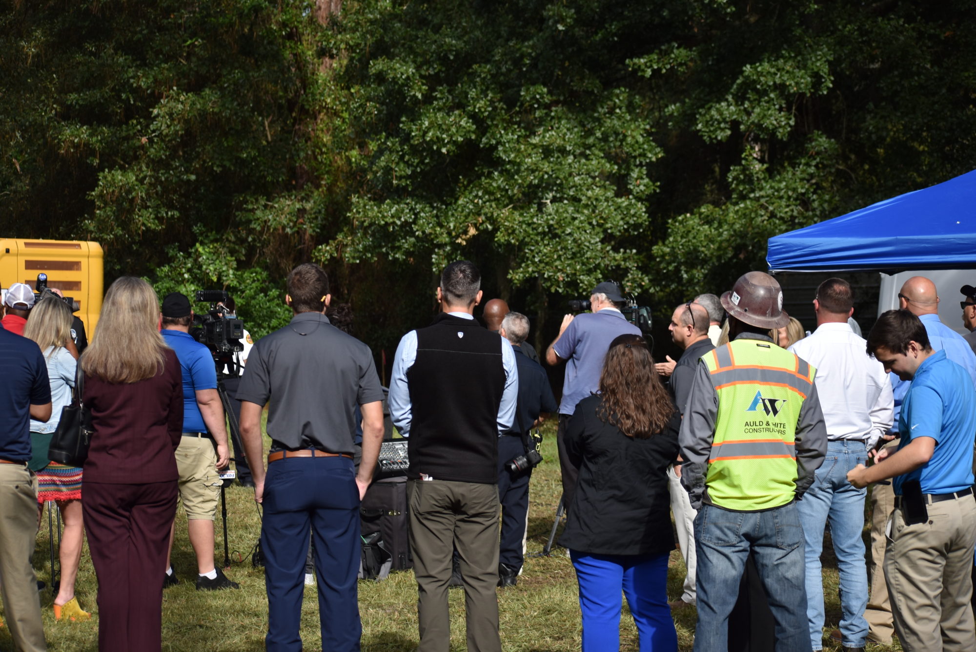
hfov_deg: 19.4
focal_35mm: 105
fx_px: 2848
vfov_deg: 13.1
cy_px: 326
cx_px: 488
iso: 100
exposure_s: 1/800
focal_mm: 70
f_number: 4.5
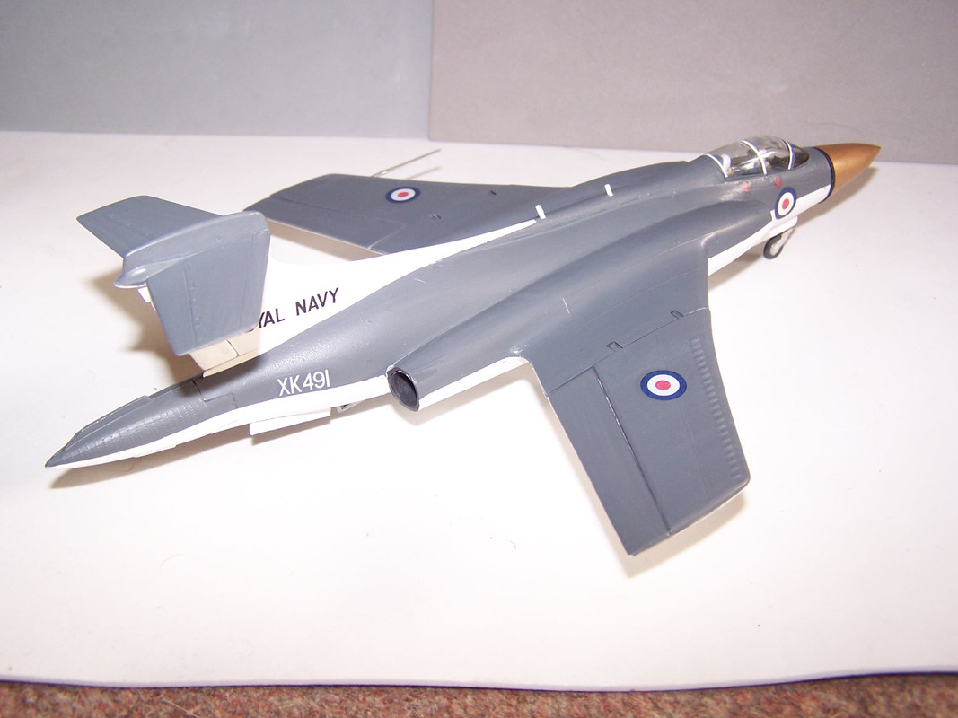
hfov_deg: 49.0
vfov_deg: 37.7
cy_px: 359
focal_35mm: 38
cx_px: 479
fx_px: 1052
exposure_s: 1/60
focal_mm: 6.3
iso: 80
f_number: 2.8
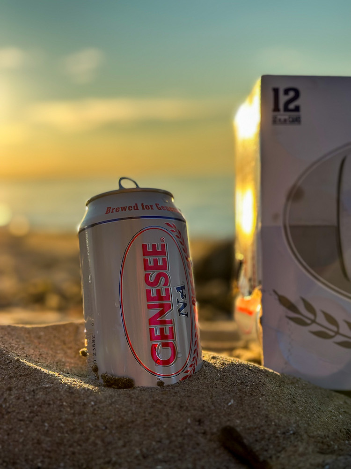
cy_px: 234
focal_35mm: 48
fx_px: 649
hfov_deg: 30.3
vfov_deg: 39.7
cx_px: 176
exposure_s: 1/5600
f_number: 1.8
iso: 100
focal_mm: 6.86
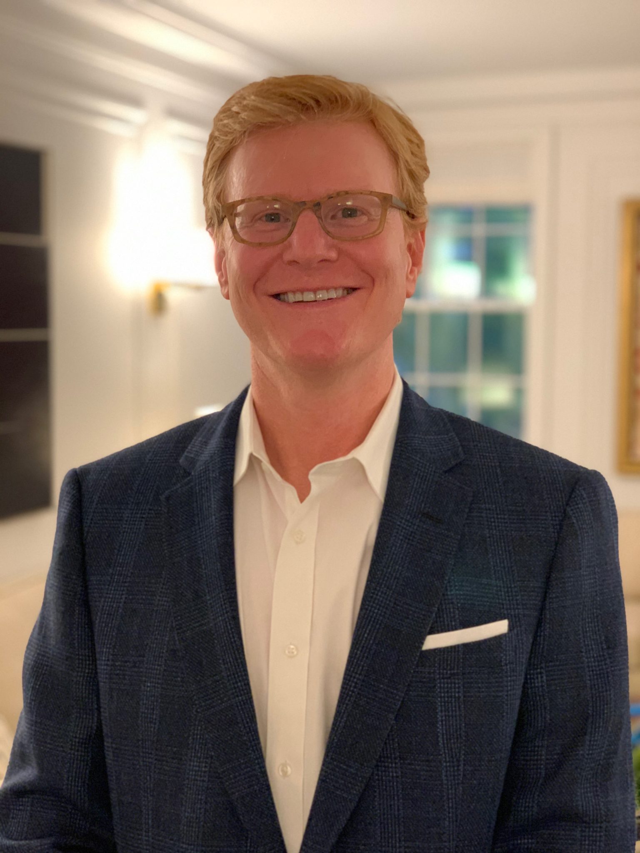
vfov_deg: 36.8
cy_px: 426
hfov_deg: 28.0
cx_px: 320
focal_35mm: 52
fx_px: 1282
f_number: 2.4
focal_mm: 6
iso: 320
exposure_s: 1/40
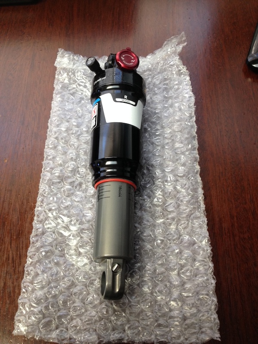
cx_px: 129
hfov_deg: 40.7
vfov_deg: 52.6
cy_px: 172
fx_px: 348
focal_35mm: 35
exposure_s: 1/20
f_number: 2.4
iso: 100
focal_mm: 4.28
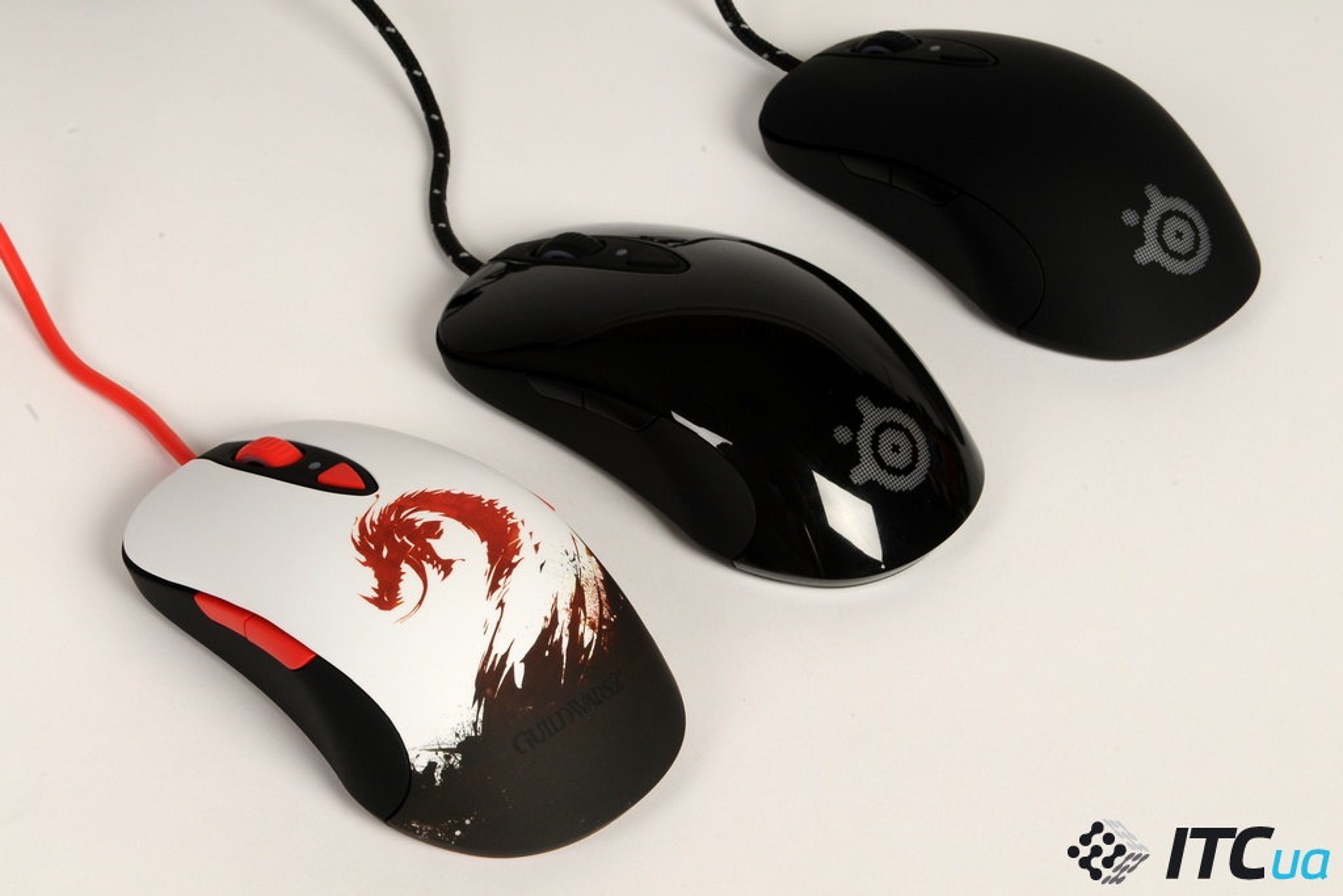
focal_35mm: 82
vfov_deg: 16.6
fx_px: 3078
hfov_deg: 24.6
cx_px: 672
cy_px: 448
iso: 200
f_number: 22
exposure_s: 1/100
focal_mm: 55
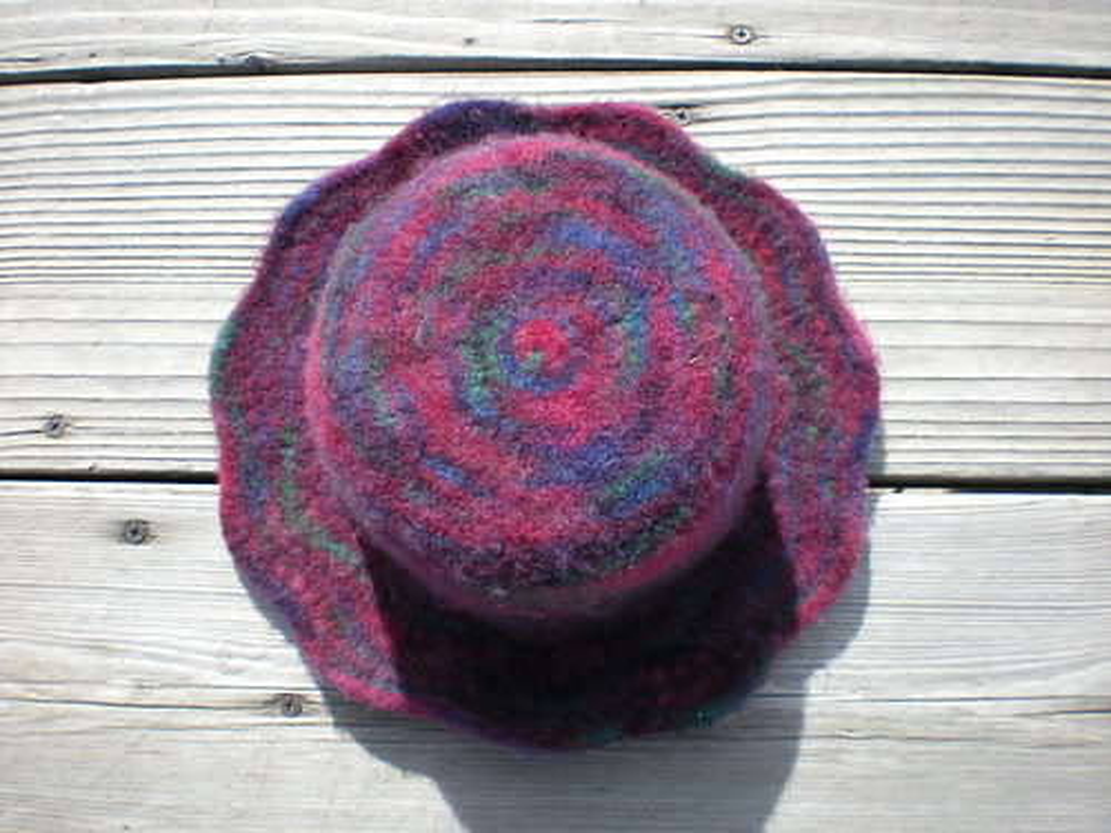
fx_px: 1220
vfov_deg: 37.7
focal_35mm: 38
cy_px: 416
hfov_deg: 49.0
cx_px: 556
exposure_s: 1/277
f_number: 4.6
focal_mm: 6.3
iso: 64
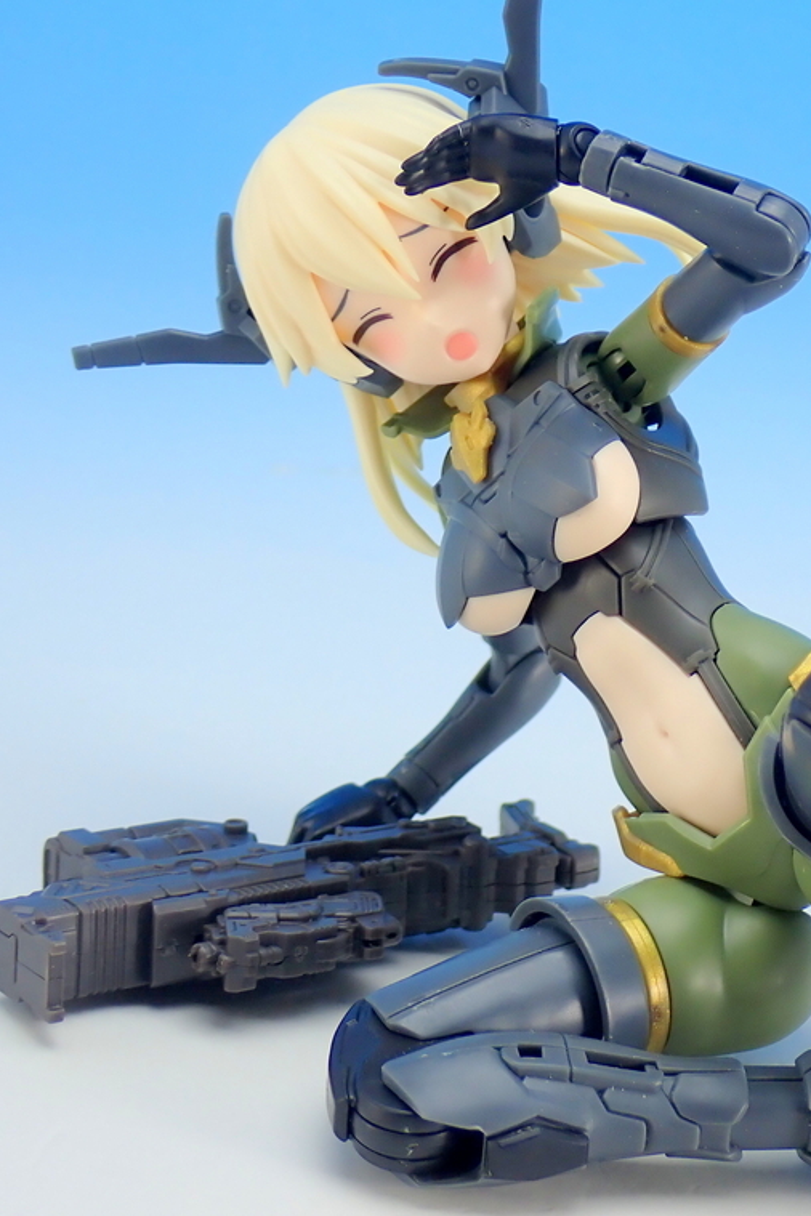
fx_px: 3649
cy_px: 612
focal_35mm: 108
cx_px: 651
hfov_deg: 12.6
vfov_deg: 18.9
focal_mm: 13.65
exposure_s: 1/13
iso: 100
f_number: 4.1
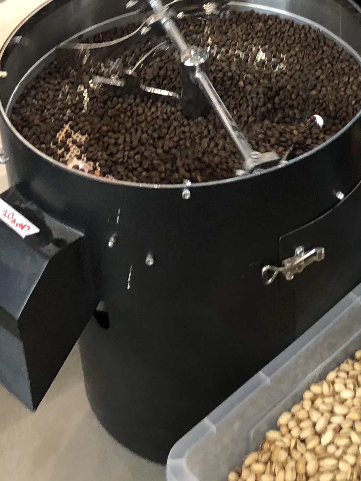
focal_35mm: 79
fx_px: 1098
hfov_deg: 18.2
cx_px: 368
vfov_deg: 23.1
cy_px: -63
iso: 50
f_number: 1.8
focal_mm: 3.99
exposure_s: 1/15
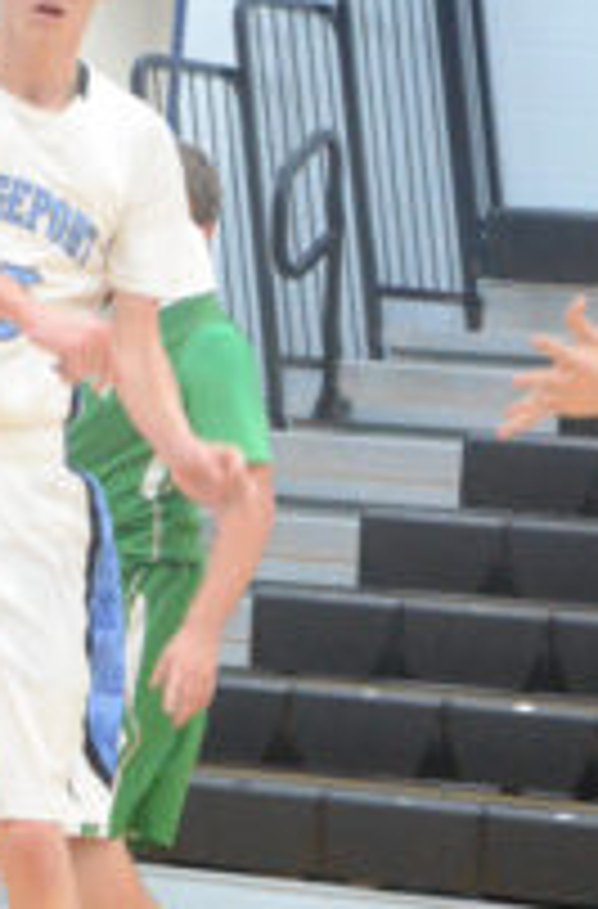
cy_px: 608
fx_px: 7948
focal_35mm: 316
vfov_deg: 6.5
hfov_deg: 4.3
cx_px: 106
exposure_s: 1/250
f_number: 5.6
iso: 6400
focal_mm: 85
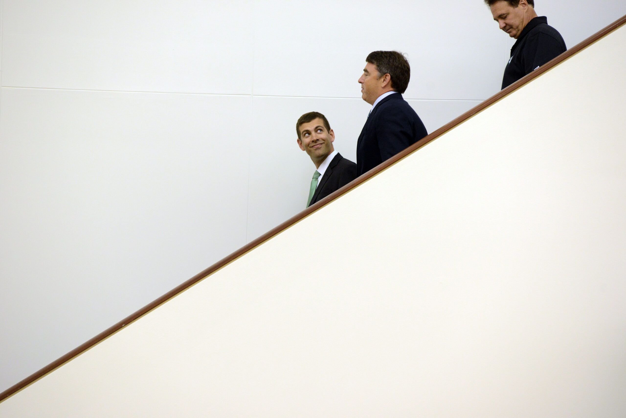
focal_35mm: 185
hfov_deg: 11.1
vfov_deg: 7.4
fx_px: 3218
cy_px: 209
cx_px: 313
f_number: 5.6
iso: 2000
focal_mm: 185
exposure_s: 1/400
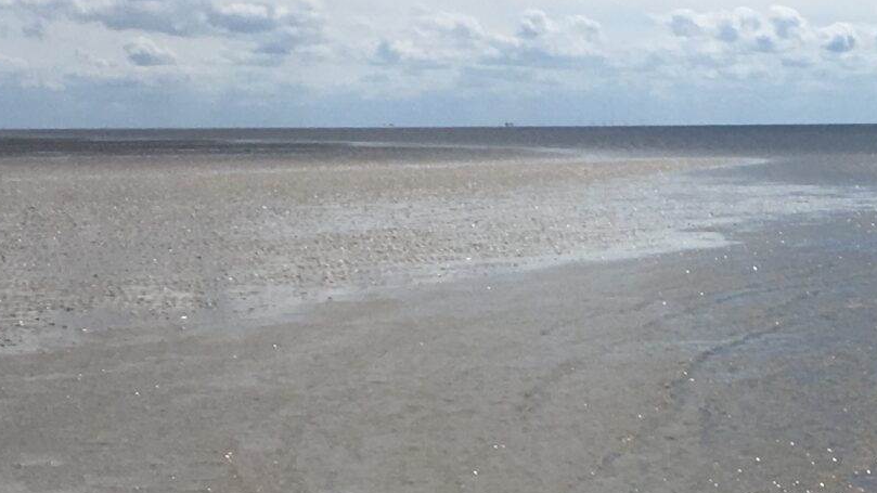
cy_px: 465
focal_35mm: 100
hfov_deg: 20.2
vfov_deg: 12.0
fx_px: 2325
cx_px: 1009
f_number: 2.2
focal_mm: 4.15
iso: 25
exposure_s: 1/4808
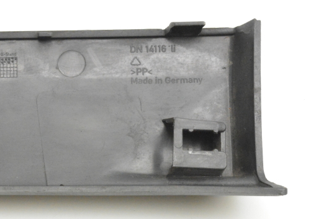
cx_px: 17
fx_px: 1060
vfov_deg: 11.8
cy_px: 92
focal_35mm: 116
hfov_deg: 17.3
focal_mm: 40
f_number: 10
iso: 6400
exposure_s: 1/400
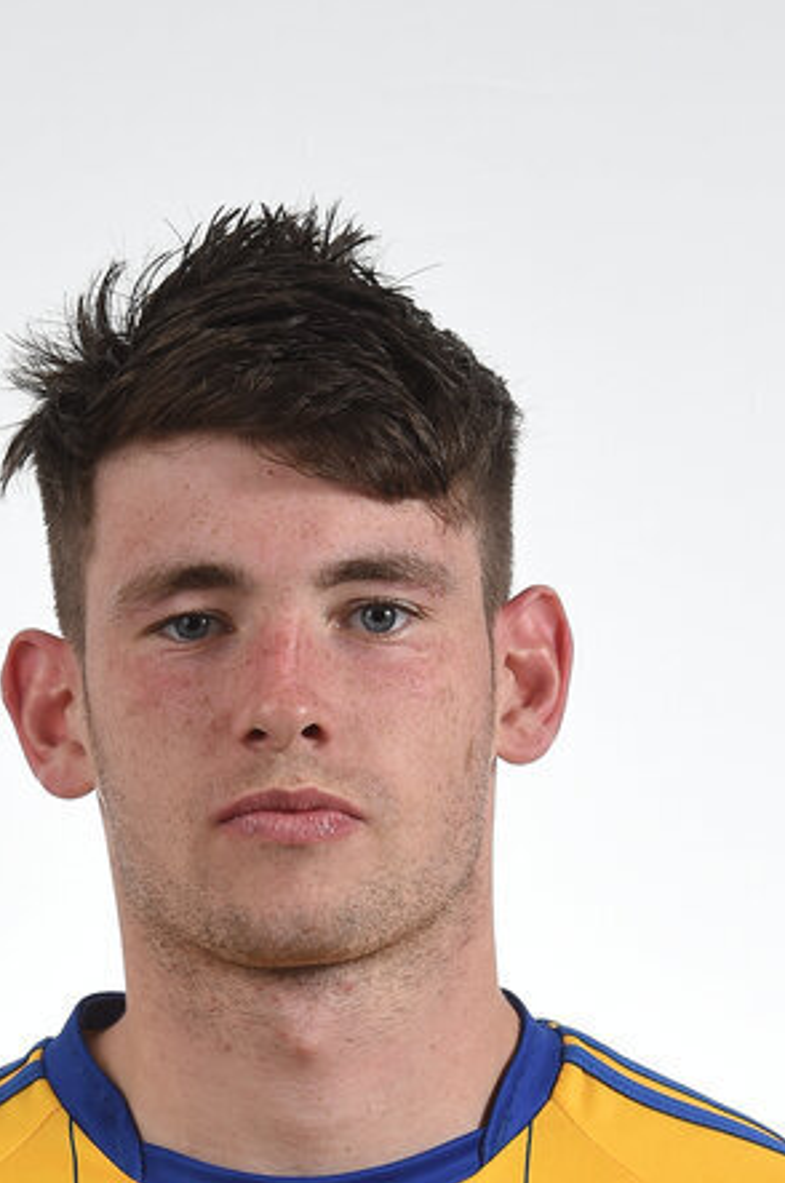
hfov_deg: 4.4
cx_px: 276
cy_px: 1319
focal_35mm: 309
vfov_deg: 6.6
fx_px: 10138
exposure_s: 1/500
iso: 400
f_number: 13
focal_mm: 135
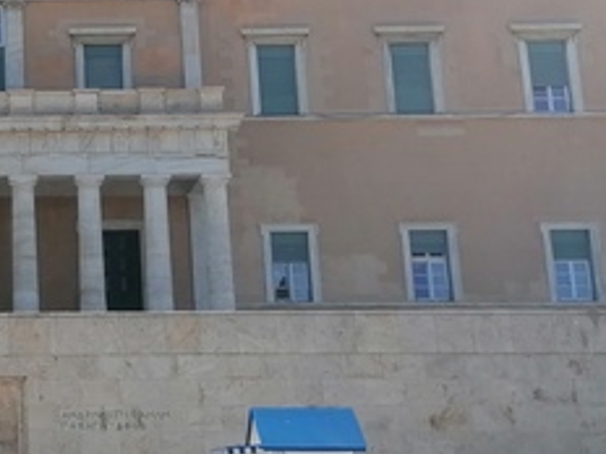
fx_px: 1628
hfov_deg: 19.7
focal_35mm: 93
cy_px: 99
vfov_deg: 15.8
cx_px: -136
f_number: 1.8
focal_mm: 4.75
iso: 50
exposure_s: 1/1548
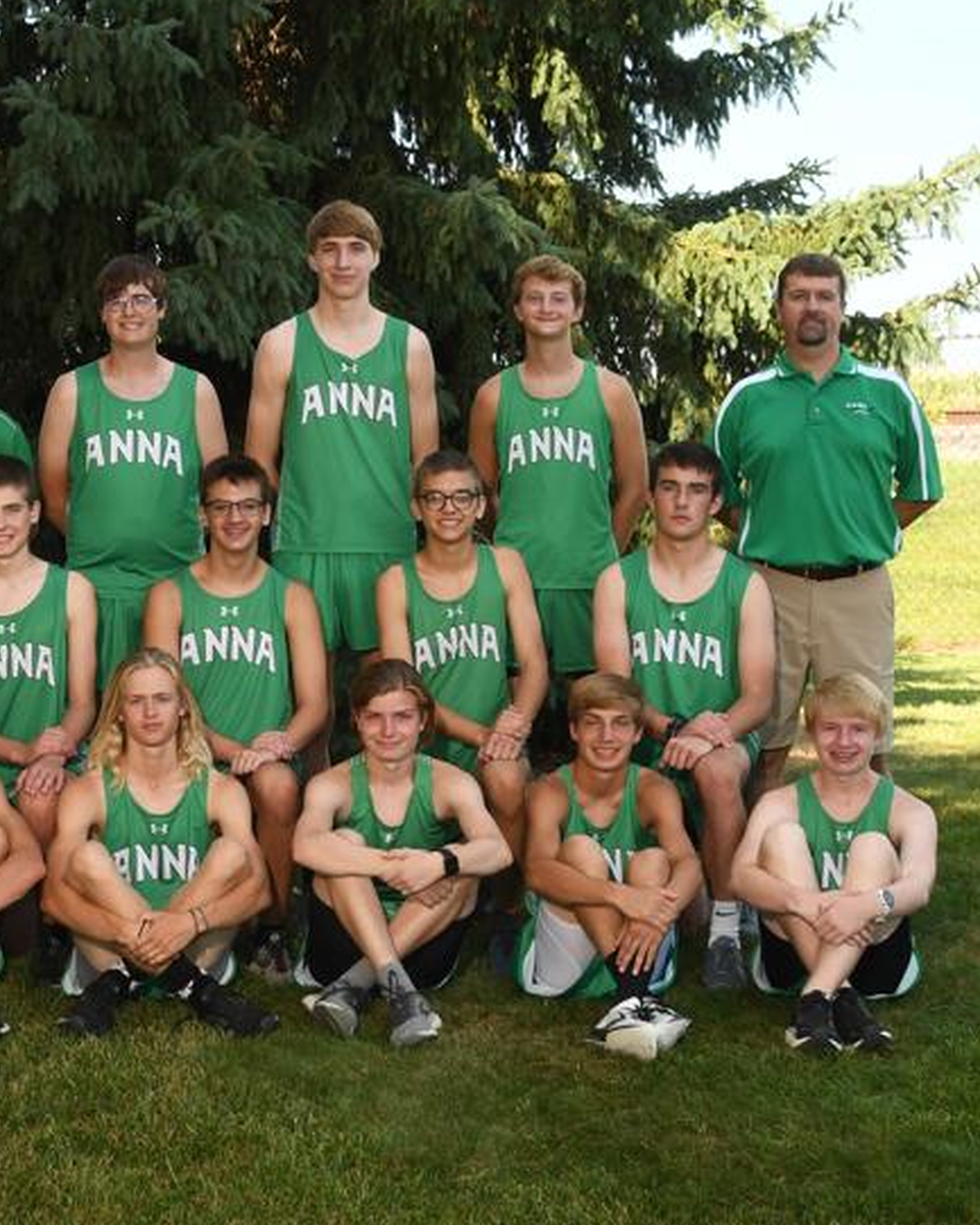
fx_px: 2573
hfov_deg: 21.4
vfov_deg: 26.8
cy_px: 637
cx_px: 278
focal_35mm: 71
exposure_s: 1/60
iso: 125
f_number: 9
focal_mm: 27
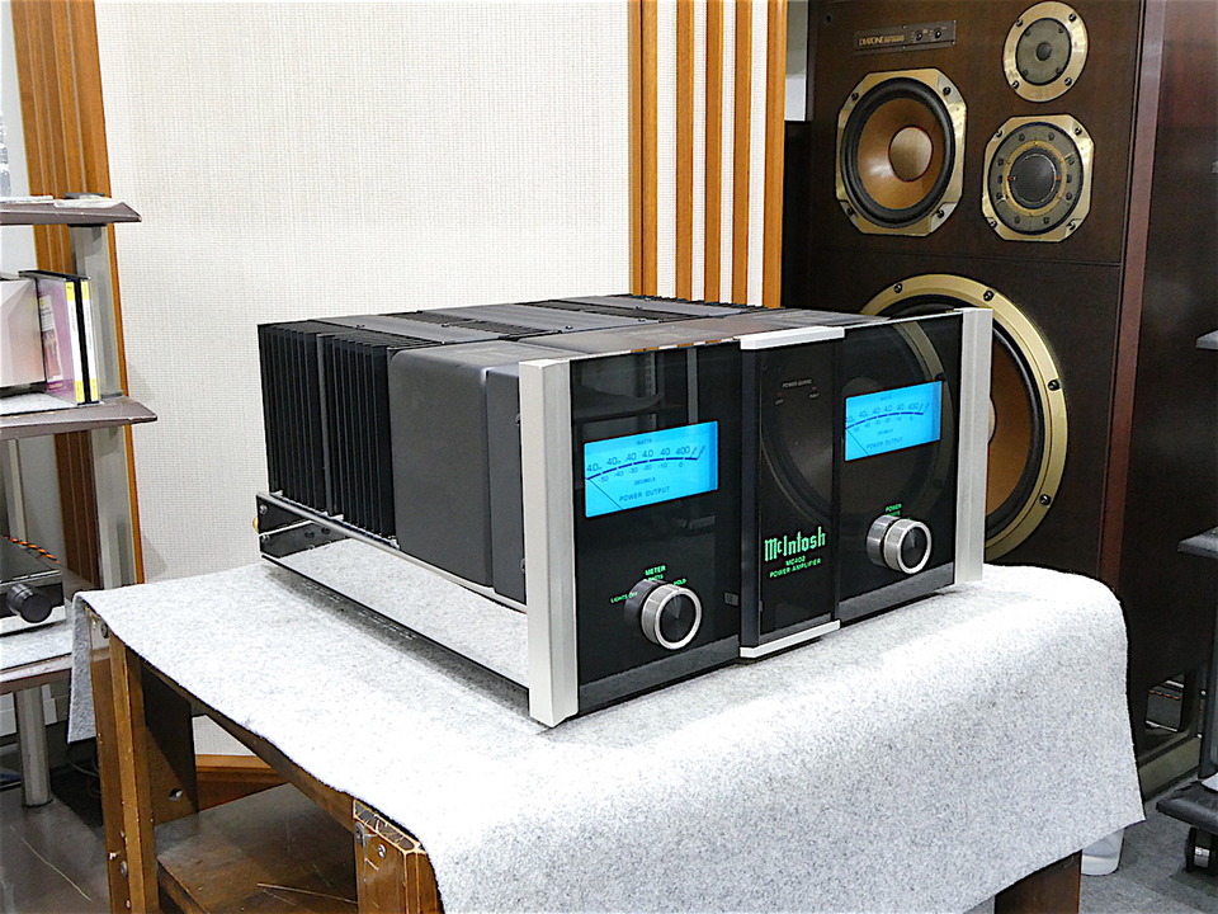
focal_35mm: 35
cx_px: 609
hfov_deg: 52.6
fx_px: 1232
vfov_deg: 40.7
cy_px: 457
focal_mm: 6.3
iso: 400
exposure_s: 1/2
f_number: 8
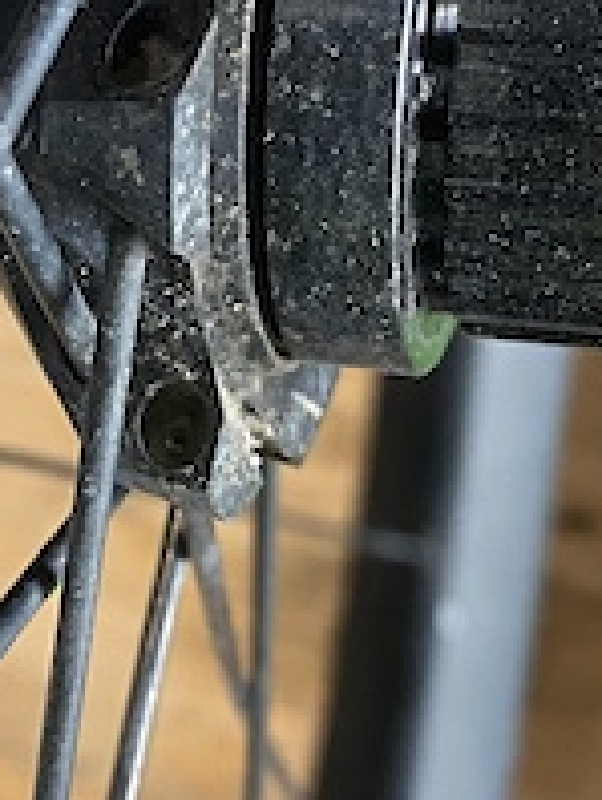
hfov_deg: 13.9
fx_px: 2429
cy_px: 562
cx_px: 4
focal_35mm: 105
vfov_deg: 18.6
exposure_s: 1/60
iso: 250
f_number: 1.8
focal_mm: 4.25
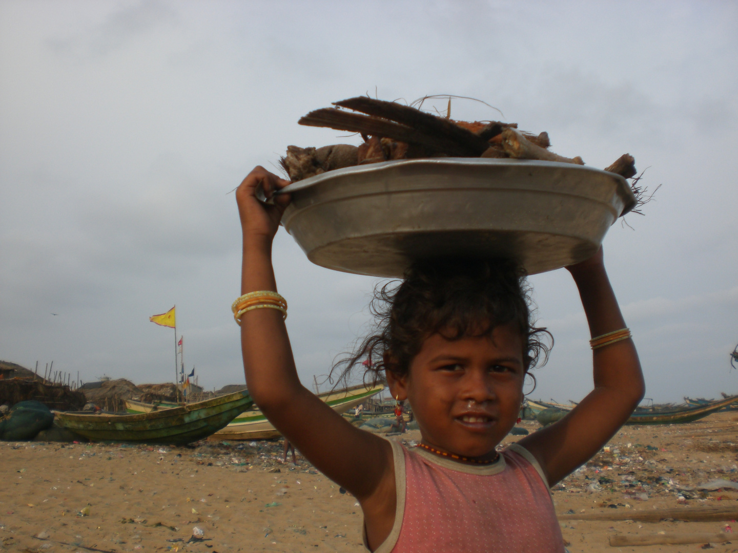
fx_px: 810
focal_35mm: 38
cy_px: 276
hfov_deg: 49.0
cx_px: 369
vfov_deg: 37.7
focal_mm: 6.3
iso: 50
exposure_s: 1/500
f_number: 3.1
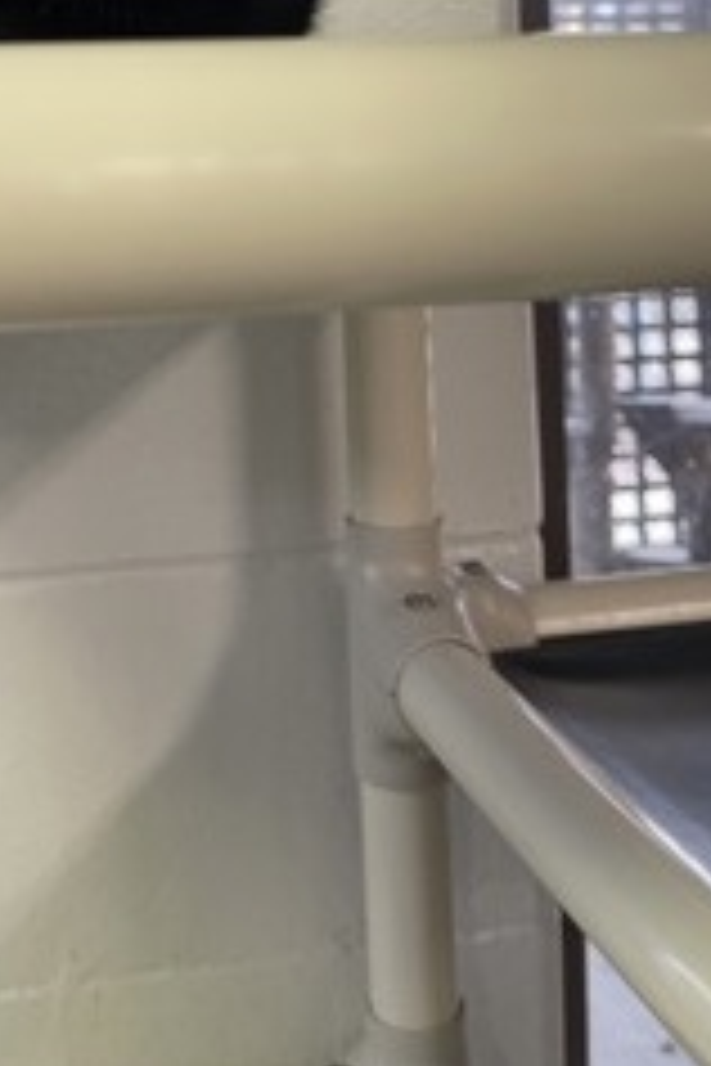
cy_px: 130
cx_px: 241
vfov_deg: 40.0
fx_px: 1363
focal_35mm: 46
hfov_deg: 29.1
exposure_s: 1/60
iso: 200
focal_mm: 5.1
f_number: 1.6
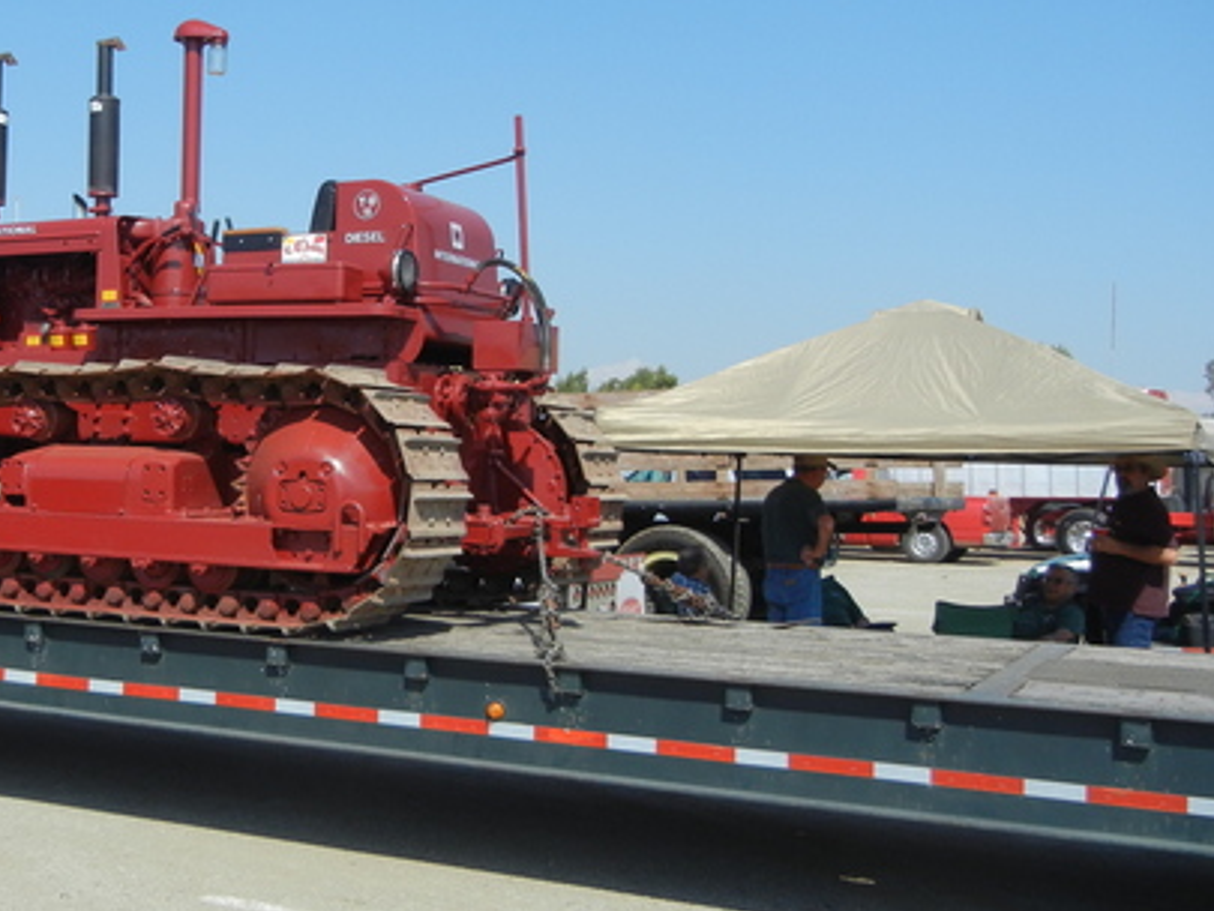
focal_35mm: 51
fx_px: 1789
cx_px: 192
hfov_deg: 35.9
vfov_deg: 28.6
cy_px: 414
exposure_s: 1/431
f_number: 7
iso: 160
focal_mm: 5.4
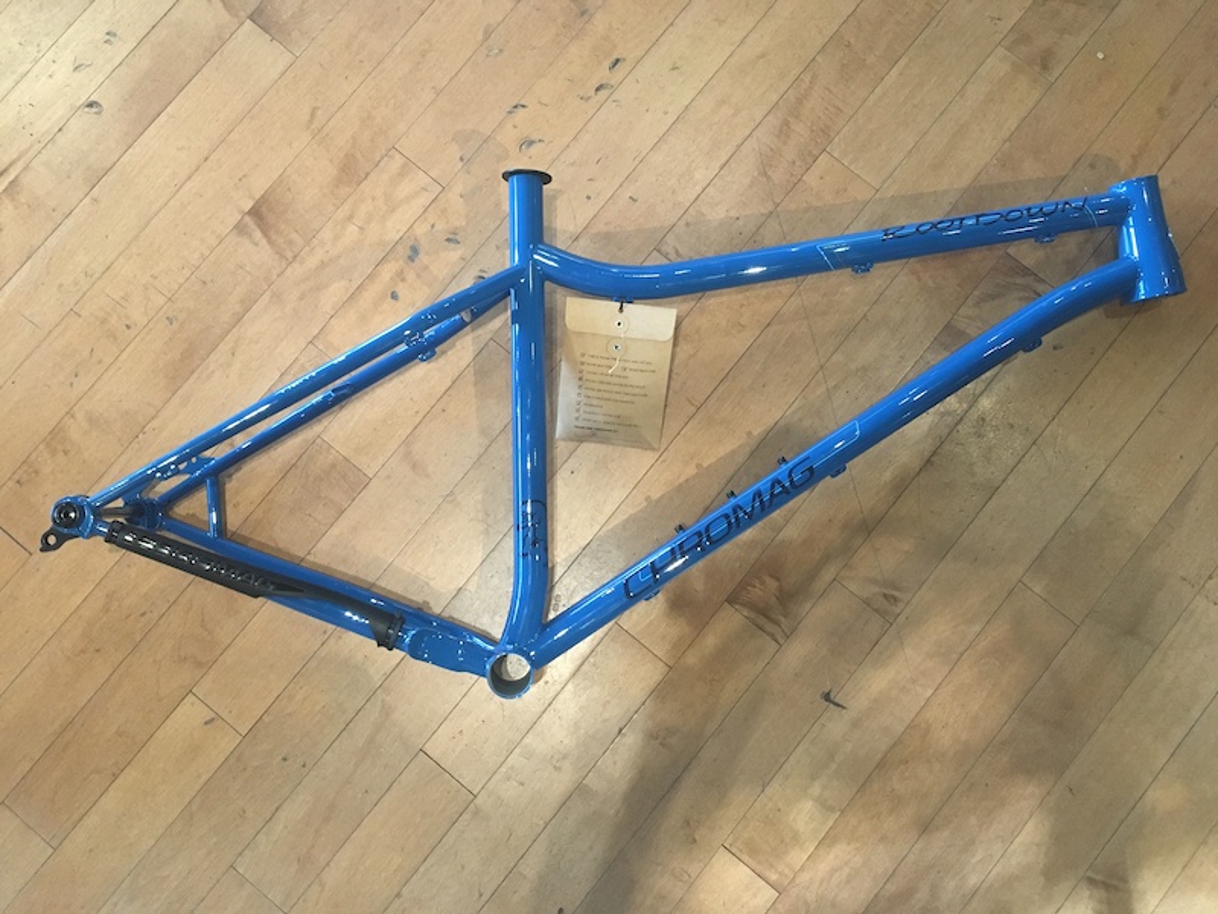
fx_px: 1020
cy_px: 457
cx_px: 609
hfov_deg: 61.7
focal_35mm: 29
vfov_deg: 48.2
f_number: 2.2
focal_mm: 4.15
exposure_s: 1/24
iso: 200
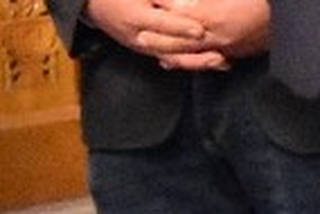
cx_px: 771
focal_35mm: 535
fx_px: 4760
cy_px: -215
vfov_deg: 2.6
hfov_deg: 3.8
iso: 14400
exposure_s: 1/80
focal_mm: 46
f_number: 4
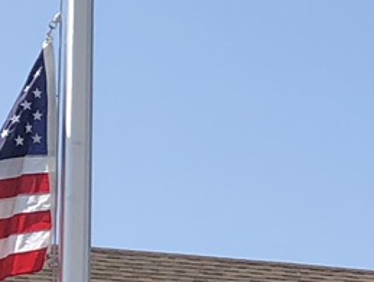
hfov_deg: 8.2
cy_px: 583
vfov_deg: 6.5
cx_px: 894
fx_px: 2391
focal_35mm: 221
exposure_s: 1/1946
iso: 20
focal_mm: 3.99
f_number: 1.8
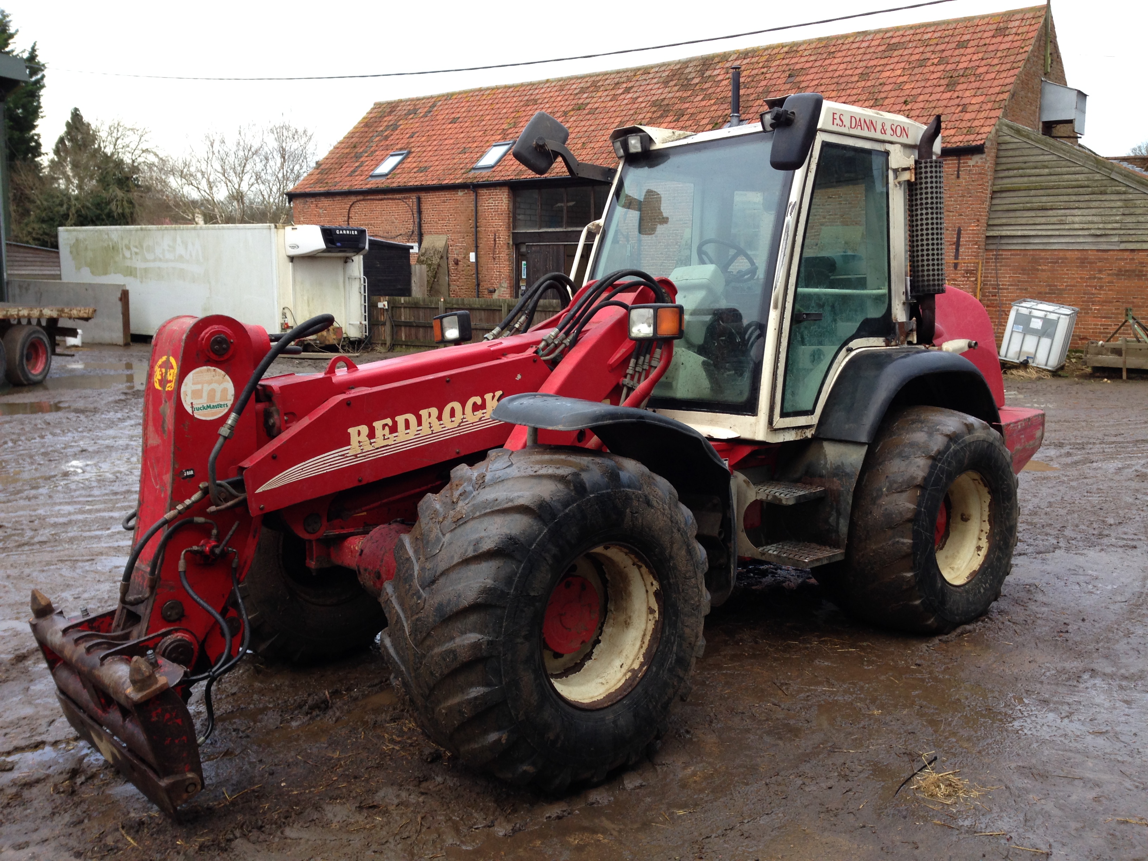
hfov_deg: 55.4
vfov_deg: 42.9
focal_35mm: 33
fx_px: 1094
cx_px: 574
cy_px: 430
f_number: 2.4
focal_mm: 4.12
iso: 50
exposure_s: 1/30
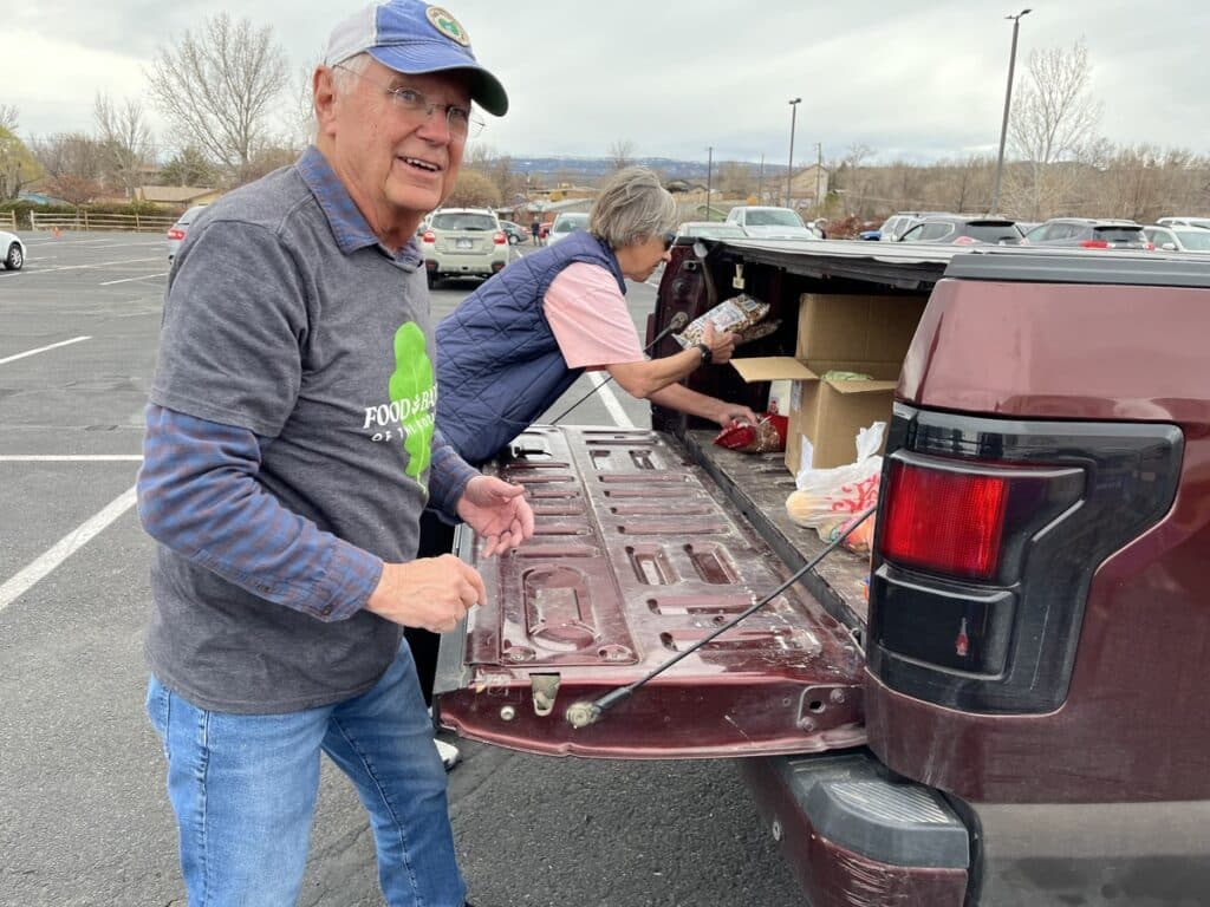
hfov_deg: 67.3
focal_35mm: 26
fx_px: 909
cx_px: 605
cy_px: 454
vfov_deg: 53.1
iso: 50
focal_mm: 5.1
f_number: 1.6
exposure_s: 1/558
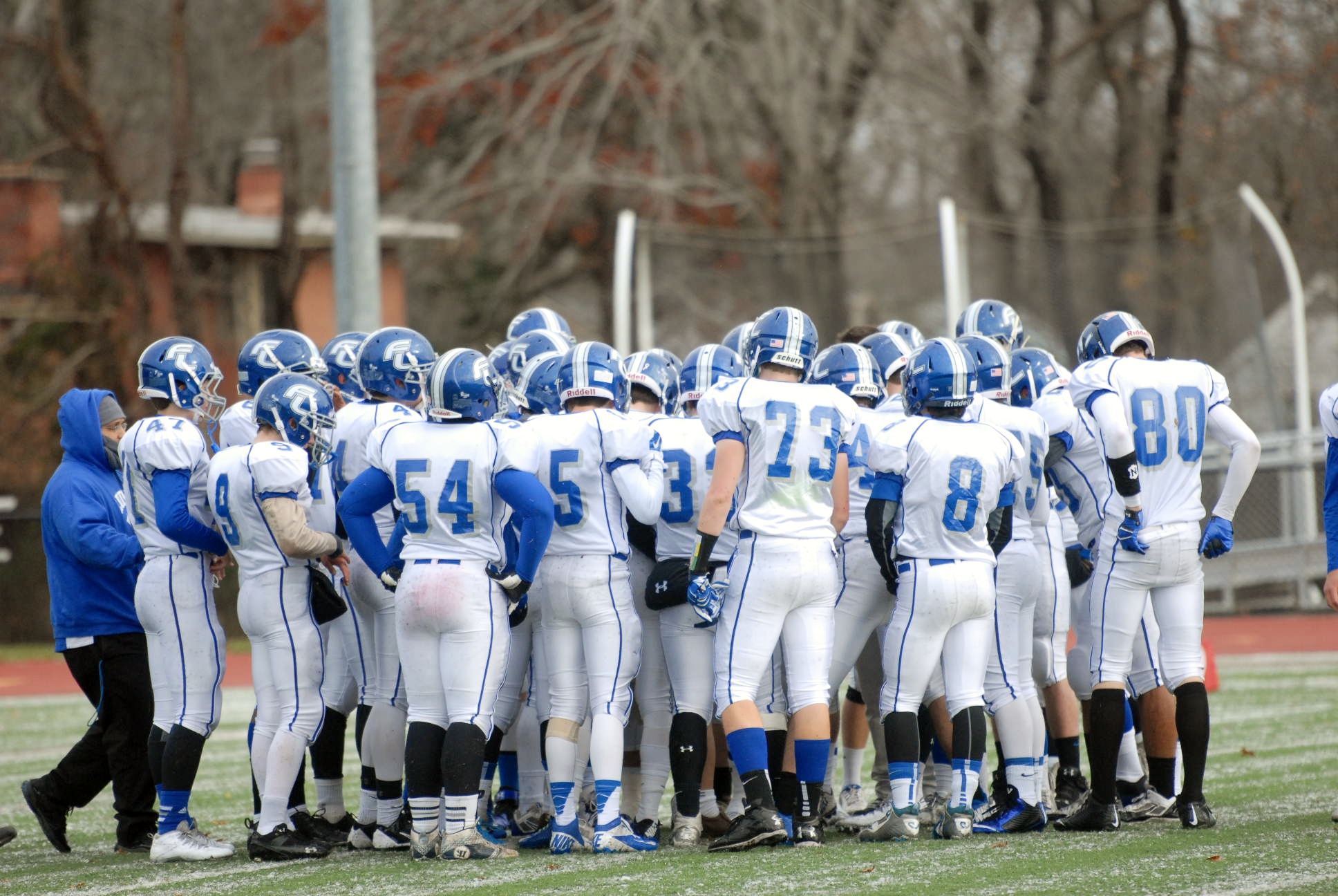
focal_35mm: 300
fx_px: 11163
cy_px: 448
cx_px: 669
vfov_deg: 4.6
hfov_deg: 6.9
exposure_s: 1/1000
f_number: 2.8
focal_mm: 200
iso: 400
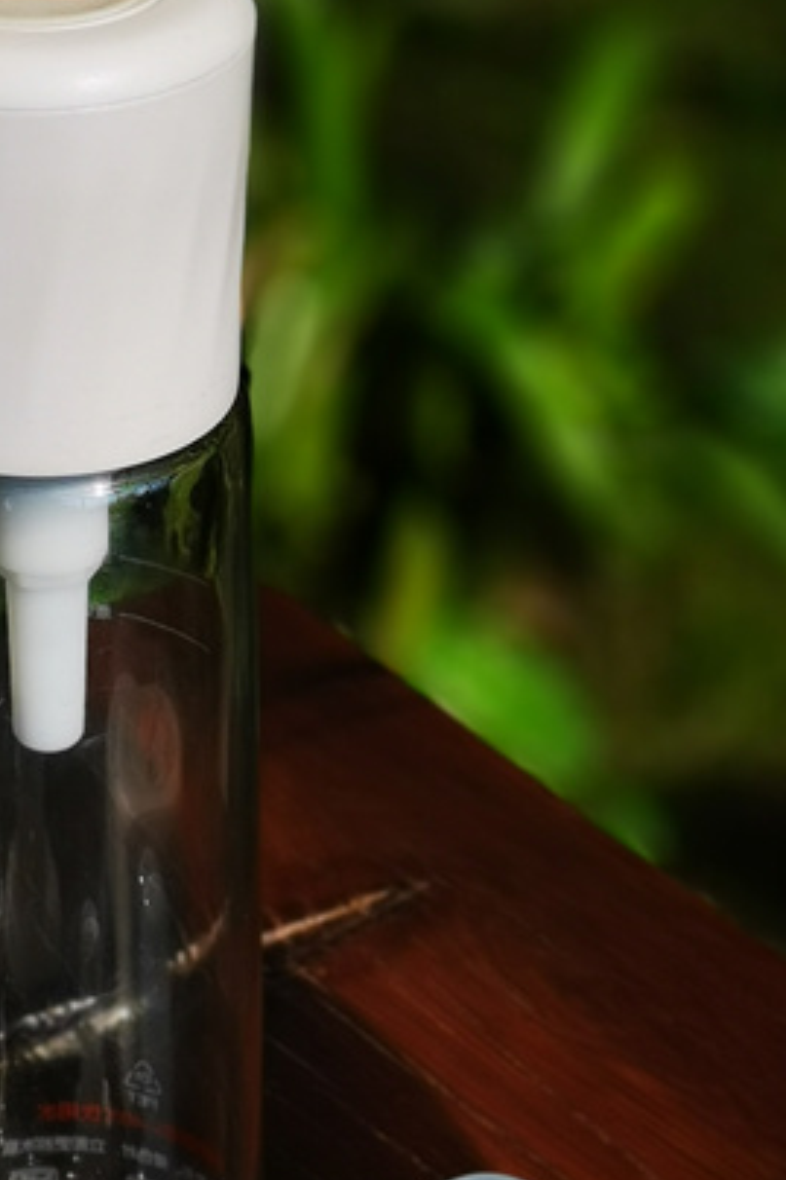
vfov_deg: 12.3
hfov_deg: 8.2
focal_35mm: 167
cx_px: -20
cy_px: 797
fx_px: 5474
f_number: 0.95
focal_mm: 7.48
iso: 50
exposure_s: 1/777
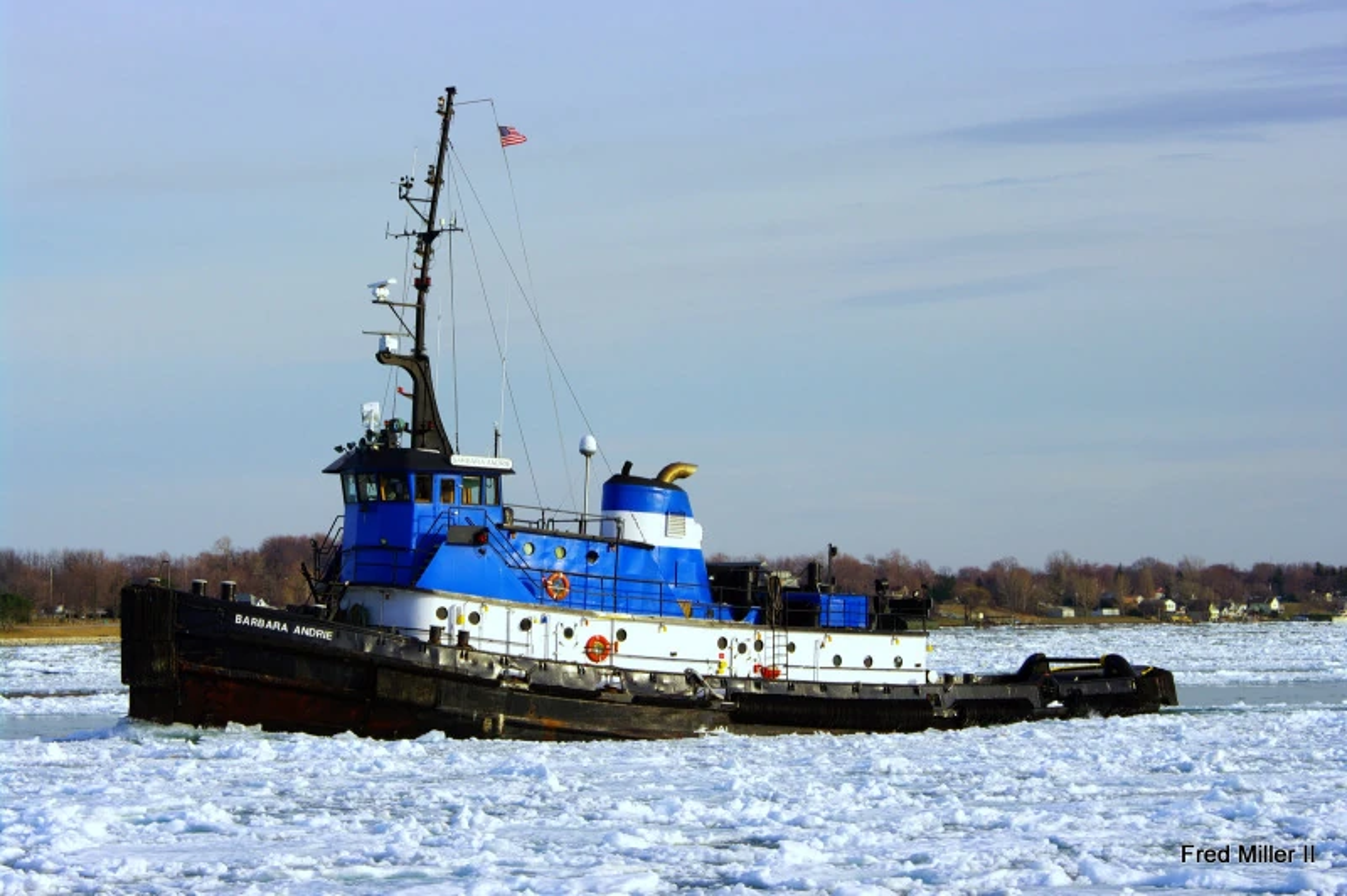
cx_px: 674
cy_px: 448
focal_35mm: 120
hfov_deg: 17.1
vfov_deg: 11.4
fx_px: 4486
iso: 100
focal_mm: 80
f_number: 9.5
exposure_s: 1/125
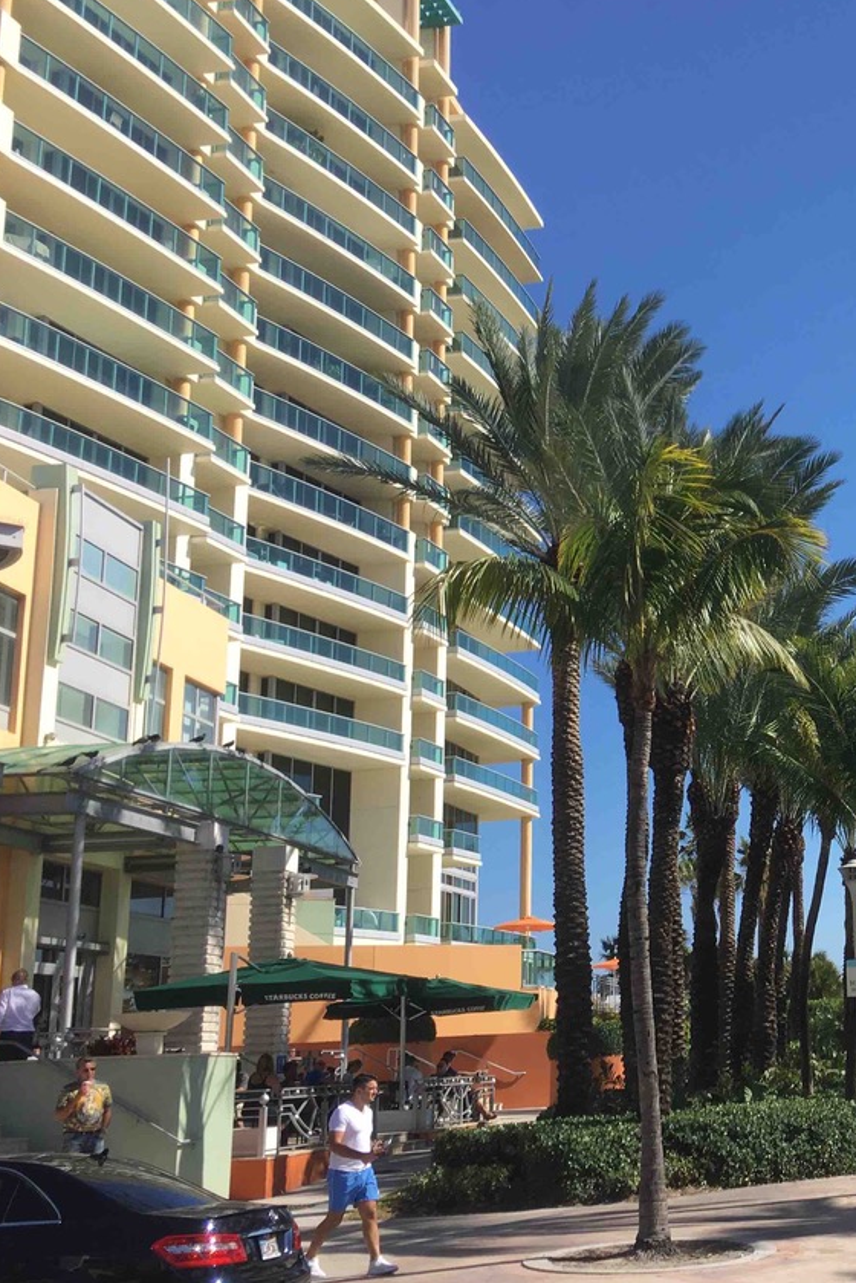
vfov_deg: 42.7
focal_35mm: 46
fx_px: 1639
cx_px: 946
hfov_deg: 26.8
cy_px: 638
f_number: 2.2
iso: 25
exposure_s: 1/1374
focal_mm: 4.15
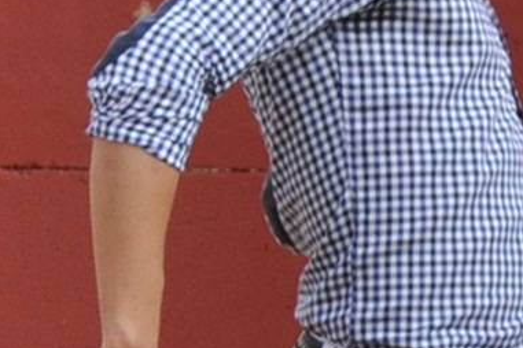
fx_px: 14413
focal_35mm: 992
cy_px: 651
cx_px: 744
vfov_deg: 1.4
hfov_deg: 2.1
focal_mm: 105
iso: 320
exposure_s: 1/640
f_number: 8
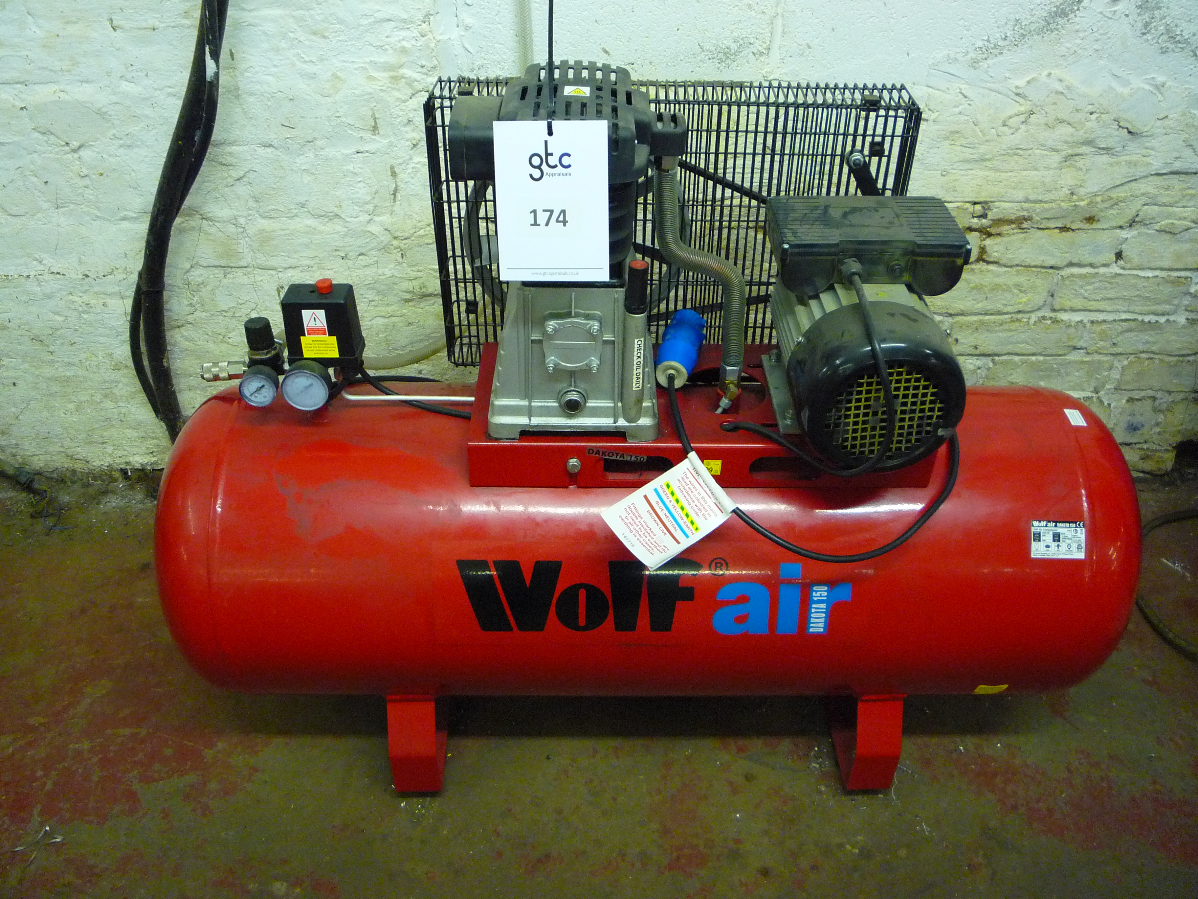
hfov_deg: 60.0
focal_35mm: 30
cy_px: 450
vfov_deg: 46.8
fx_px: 1038
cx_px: 599
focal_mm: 5.2
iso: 400
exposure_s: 1/30
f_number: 3.3
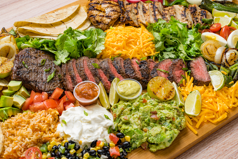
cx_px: 117
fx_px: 377
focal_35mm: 57
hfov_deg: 35.1
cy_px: 78
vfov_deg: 23.8
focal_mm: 55
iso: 250
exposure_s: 1/160
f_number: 9
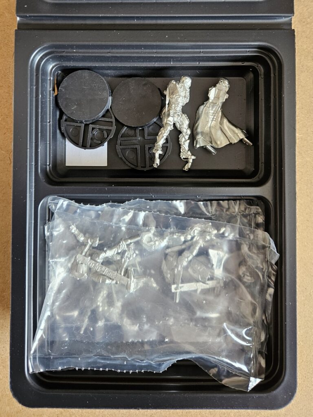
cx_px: 156
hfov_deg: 58.9
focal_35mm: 23
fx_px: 277
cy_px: 208
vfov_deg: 73.9
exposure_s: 1/101
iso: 160
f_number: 1.8
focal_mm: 5.4
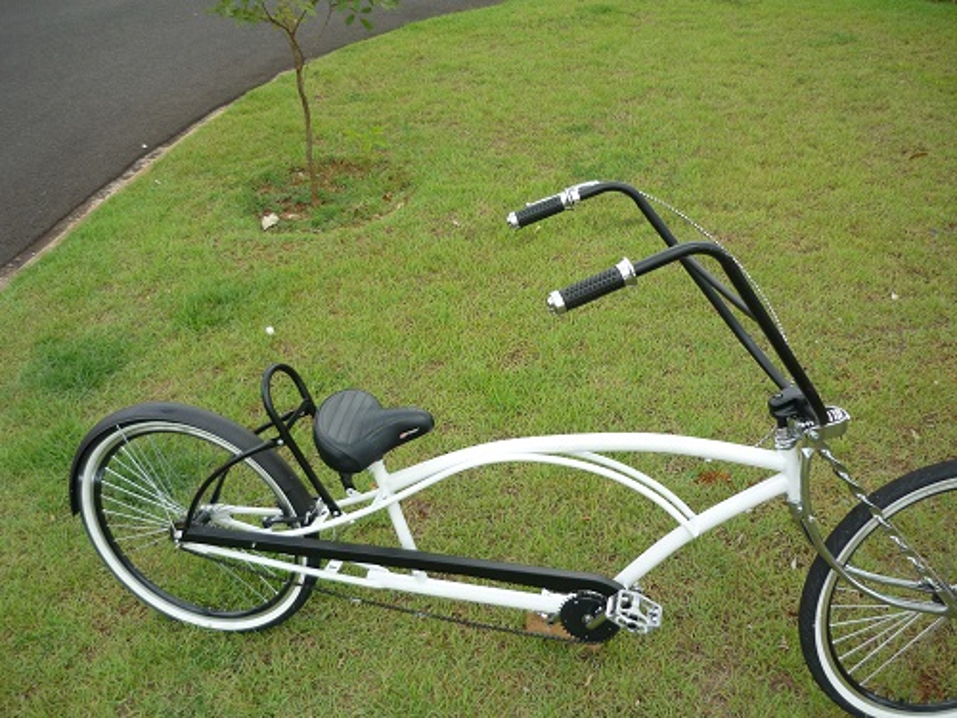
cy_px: 359
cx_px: 478
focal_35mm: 33
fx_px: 912
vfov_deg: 42.9
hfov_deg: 55.4
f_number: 2.8
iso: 100
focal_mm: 5.5
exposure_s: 1/500
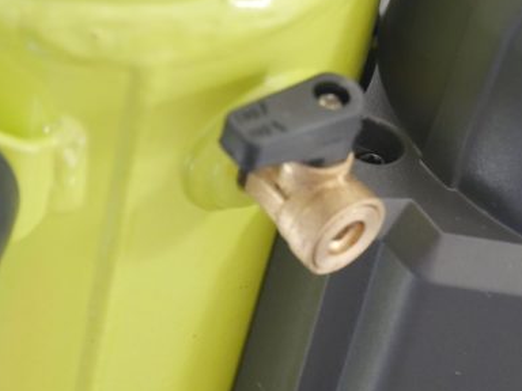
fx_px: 2021
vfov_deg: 11.1
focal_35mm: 134
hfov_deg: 14.7
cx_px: 363
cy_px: 231
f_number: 4.6
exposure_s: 1/40
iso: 3200
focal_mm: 37
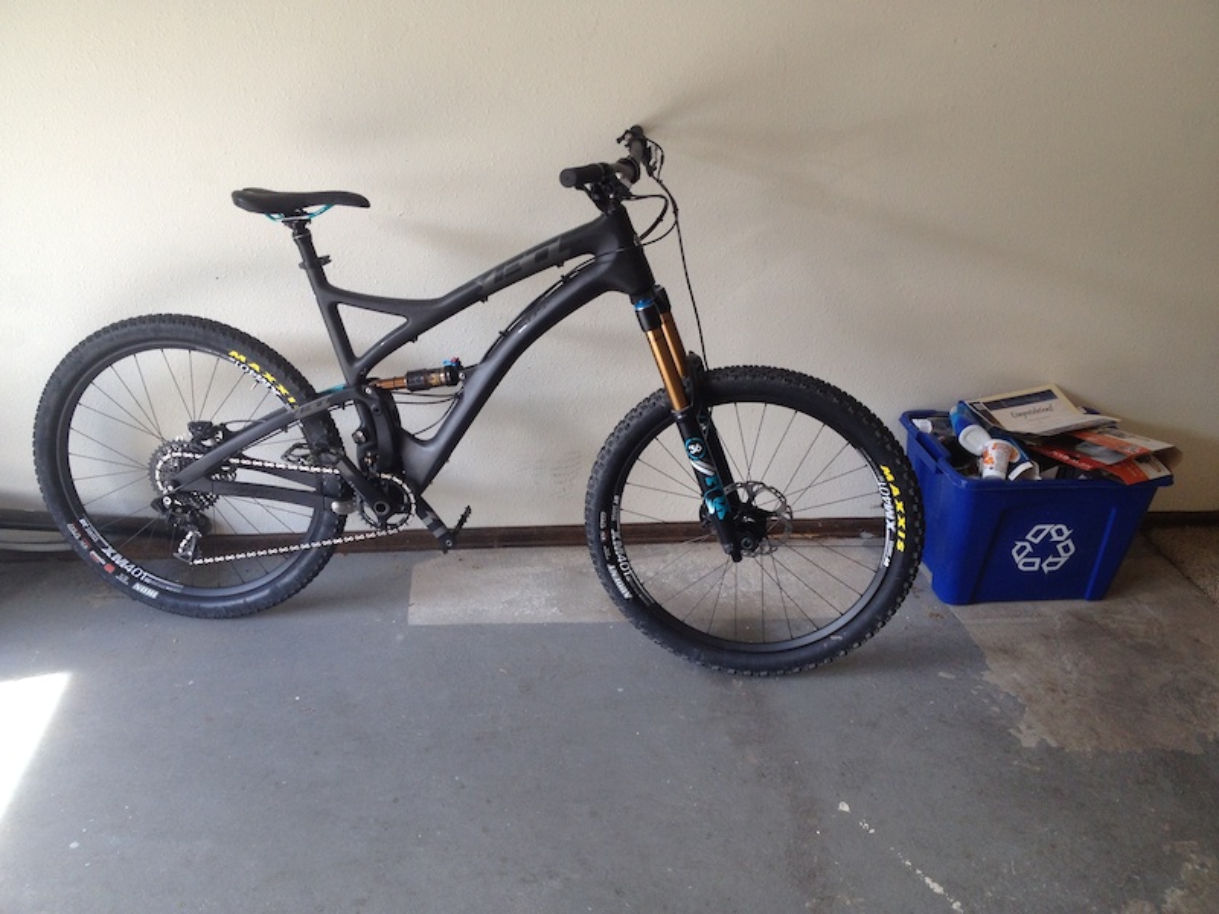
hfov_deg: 52.6
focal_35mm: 35
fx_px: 1233
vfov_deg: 40.7
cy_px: 457
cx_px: 610
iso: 80
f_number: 2.4
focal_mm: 4.28
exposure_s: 1/120
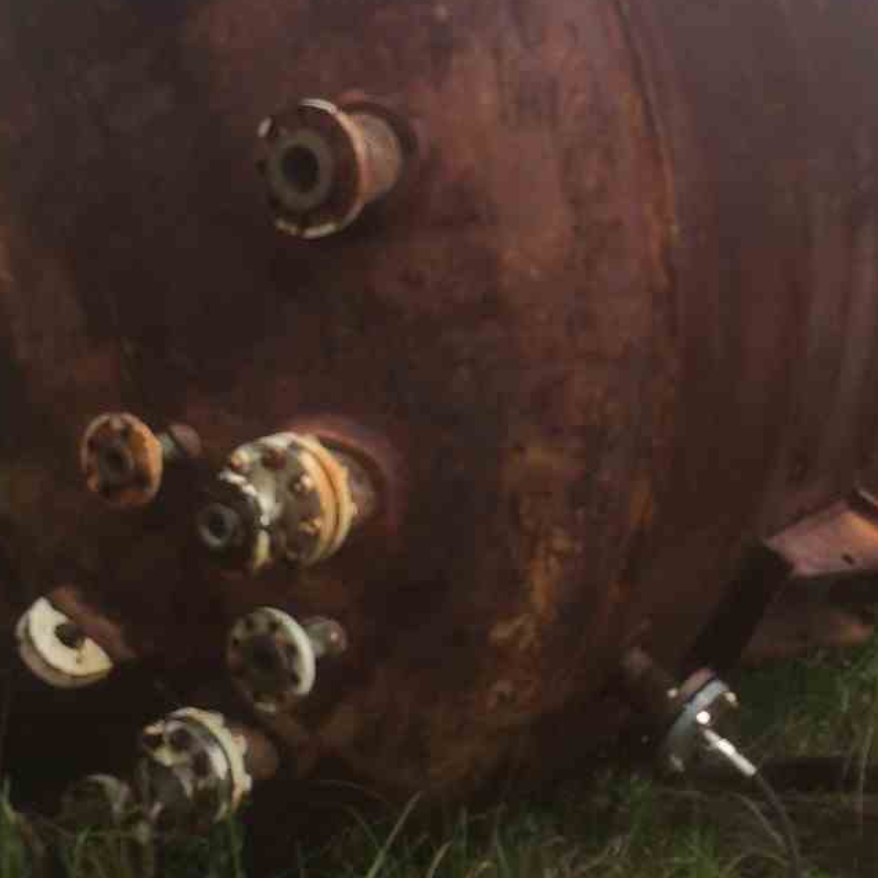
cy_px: 209
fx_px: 1894
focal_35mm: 66
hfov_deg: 26.1
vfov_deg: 25.8
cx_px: 386
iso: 32
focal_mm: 4.15
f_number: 2.2
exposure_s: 1/1642
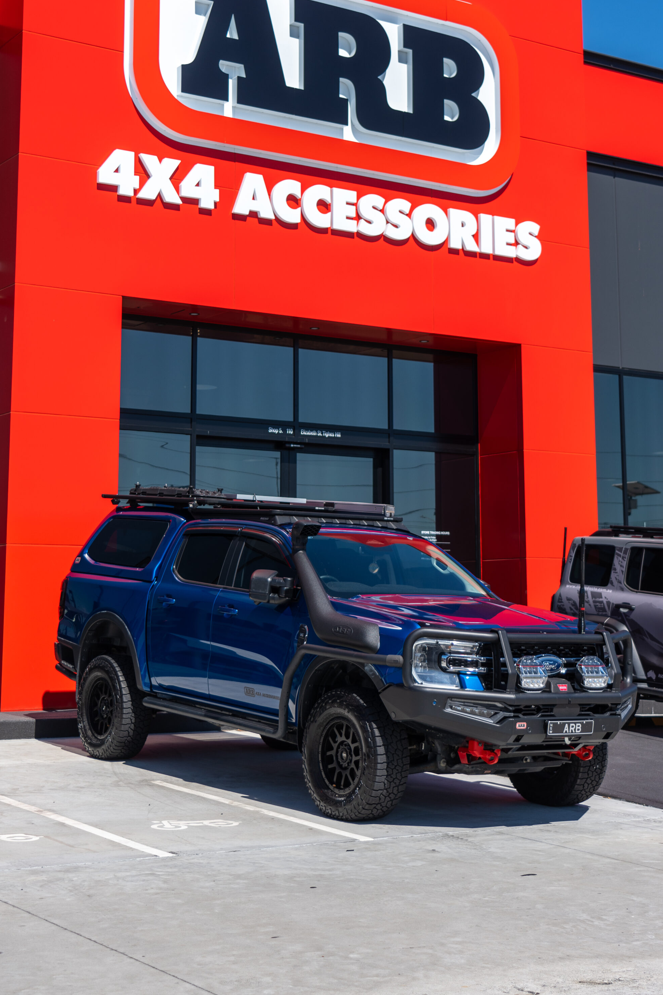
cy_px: 338
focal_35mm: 57
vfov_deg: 34.8
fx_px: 1575
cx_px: 333
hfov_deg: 23.8
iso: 50
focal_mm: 41
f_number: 4
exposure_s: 1/1000
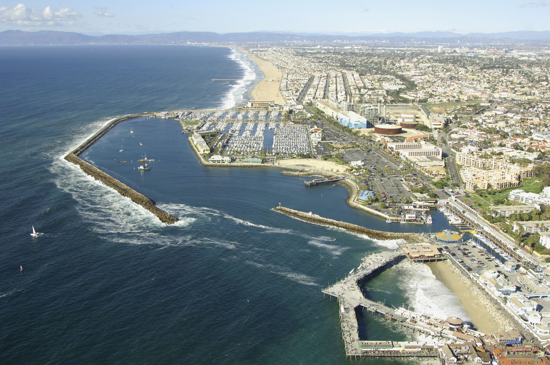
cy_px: 182
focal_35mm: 36
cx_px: 275
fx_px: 549
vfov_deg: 36.8
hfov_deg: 53.2
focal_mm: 24
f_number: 6.7
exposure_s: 1/1000
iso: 400
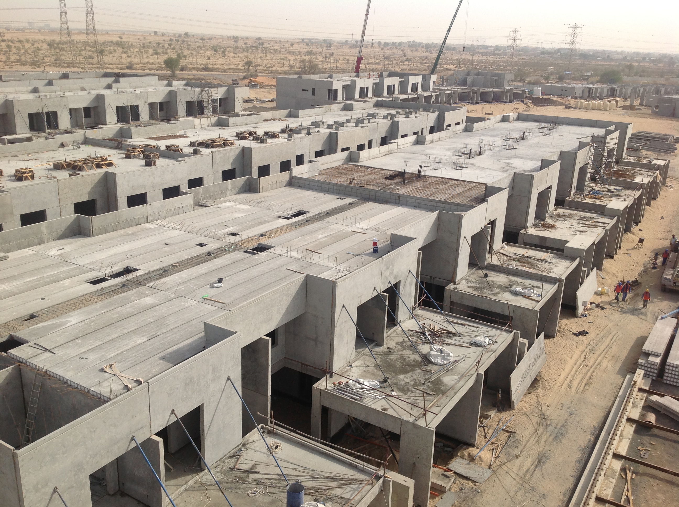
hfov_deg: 52.7
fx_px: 686
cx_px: 340
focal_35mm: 35
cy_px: 254
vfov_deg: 40.6
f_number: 2.4
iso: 50
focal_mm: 4.28
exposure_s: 1/2016
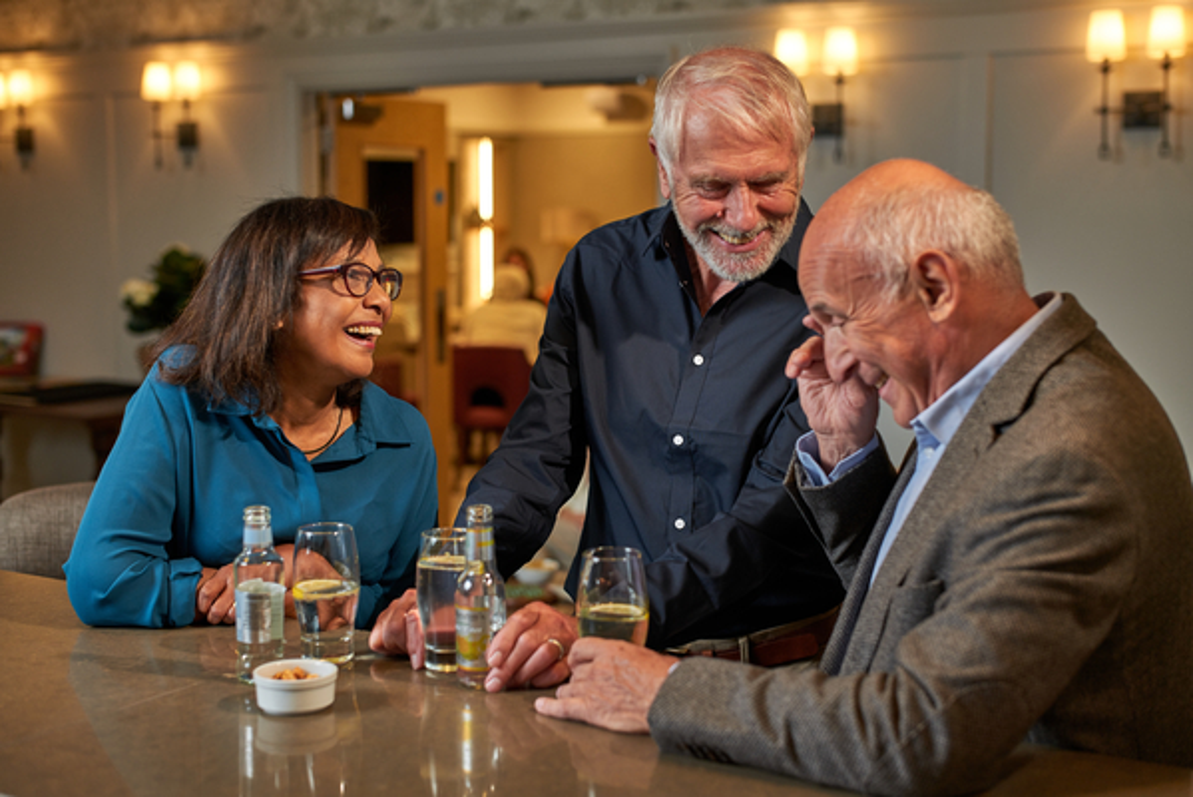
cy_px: 398
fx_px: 1658
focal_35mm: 50
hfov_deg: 39.6
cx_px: 596
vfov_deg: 27.0
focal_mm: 50
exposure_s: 1/100
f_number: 1.7
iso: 200
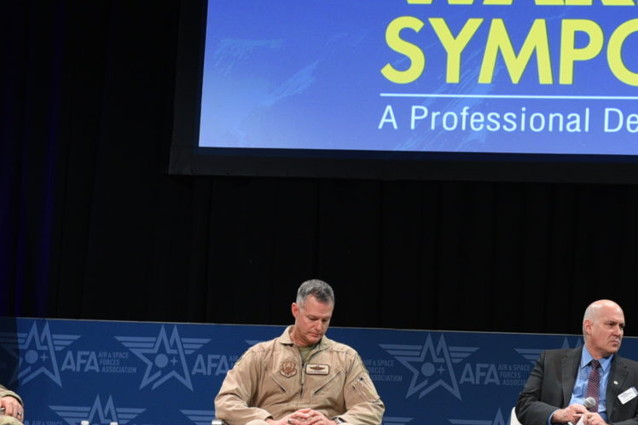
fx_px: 1843
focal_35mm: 104
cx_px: 594
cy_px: 227
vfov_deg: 13.2
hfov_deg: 19.2
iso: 800
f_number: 3.5
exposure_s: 1/160
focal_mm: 38
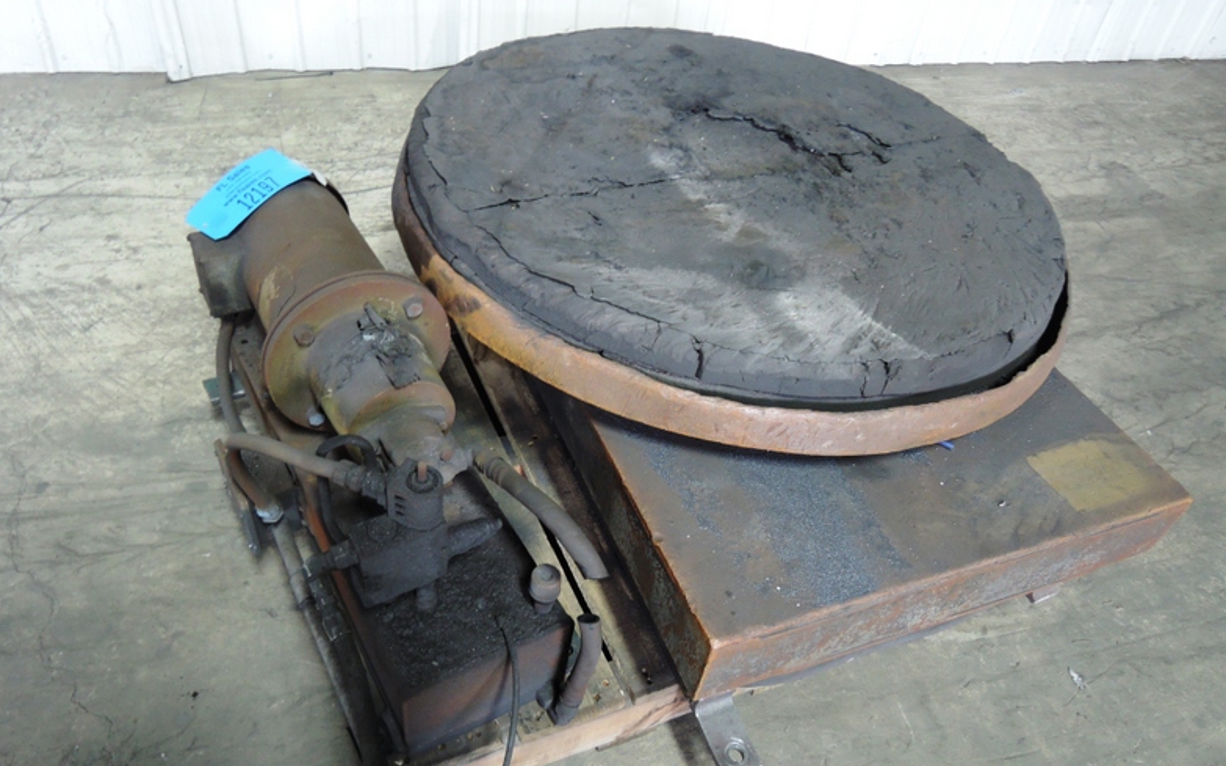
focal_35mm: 26
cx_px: 604
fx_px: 869
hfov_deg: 70.4
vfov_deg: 47.5
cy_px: 423
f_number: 2.8
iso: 400
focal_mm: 5.1
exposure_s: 1/15
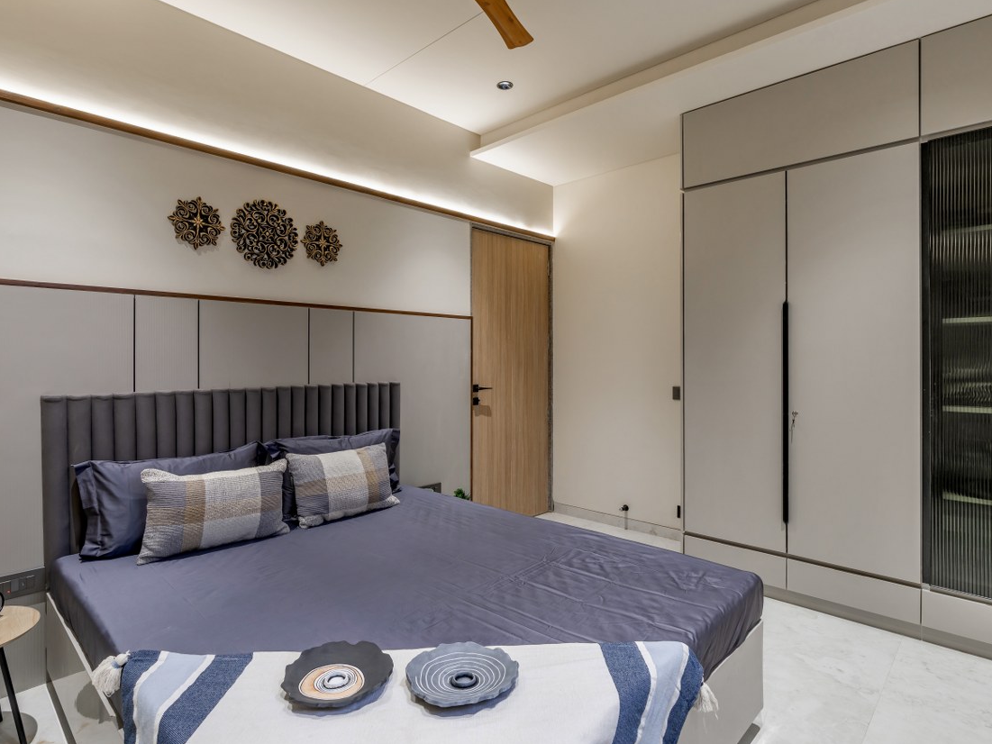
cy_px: 362
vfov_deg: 68.7
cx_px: 487
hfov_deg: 84.6
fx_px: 545
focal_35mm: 19
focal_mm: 17
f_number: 8
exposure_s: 1/5
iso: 160
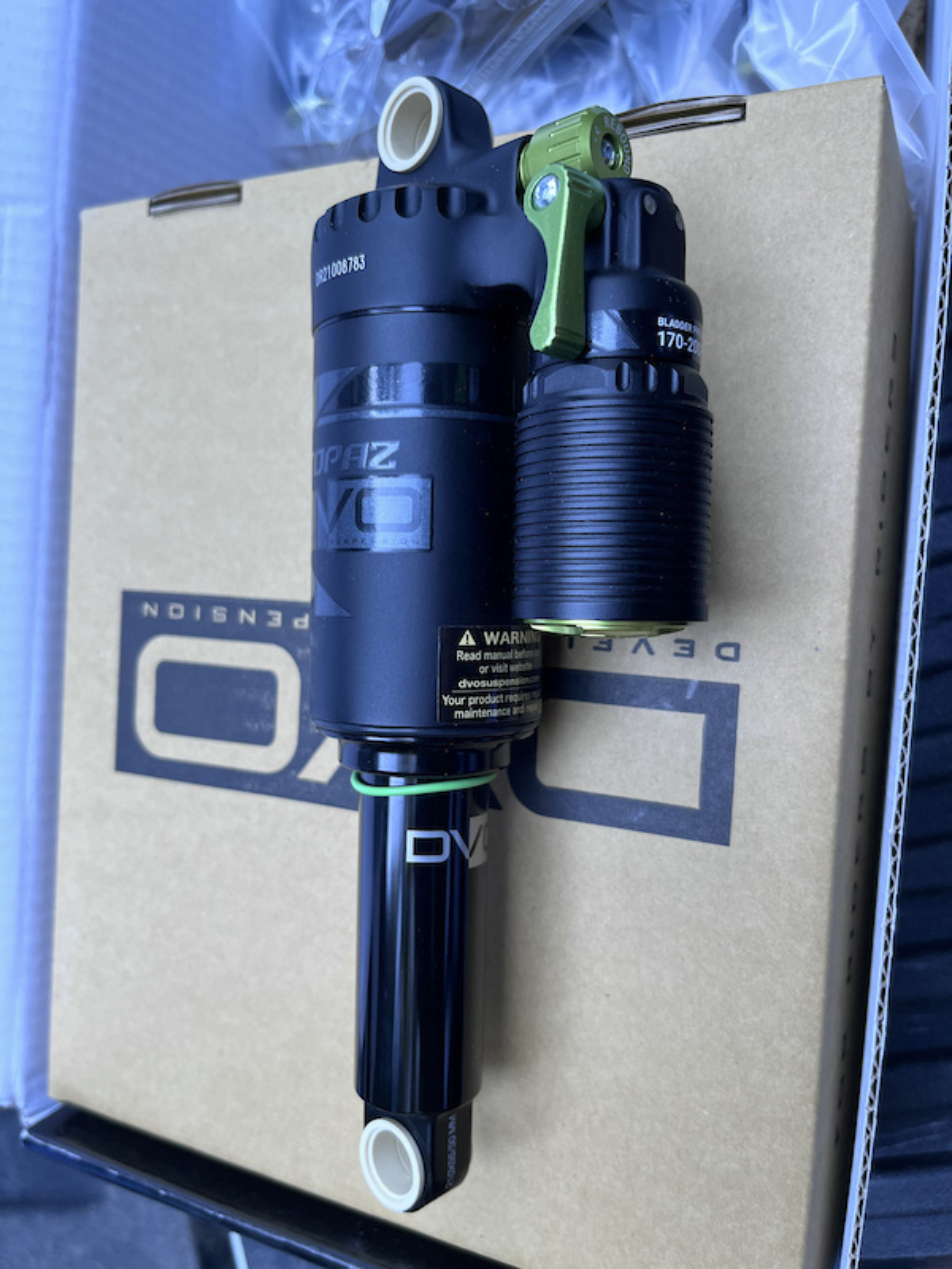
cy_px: 634
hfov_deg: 53.1
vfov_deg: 67.3
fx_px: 953
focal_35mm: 26
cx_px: 476
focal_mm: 5.1
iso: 125
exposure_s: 1/121
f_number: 1.6
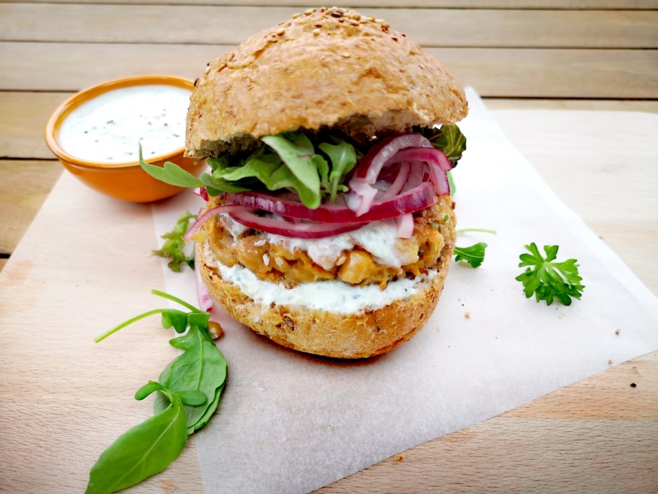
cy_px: 247
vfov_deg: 51.4
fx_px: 513
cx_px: 329
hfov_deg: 65.3
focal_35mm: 27
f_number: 1.8
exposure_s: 1/60
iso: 100
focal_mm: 5.58
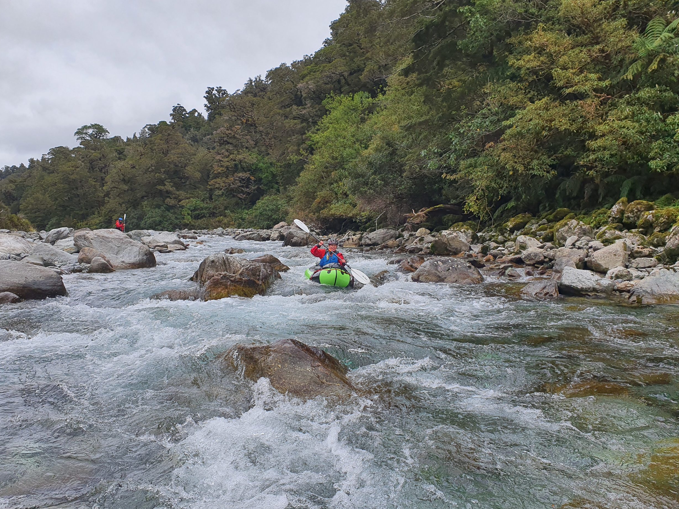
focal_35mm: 27
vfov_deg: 51.4
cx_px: 331
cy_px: 255
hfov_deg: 65.3
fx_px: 530
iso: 50
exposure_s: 1/800
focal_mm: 4.32
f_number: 2.4
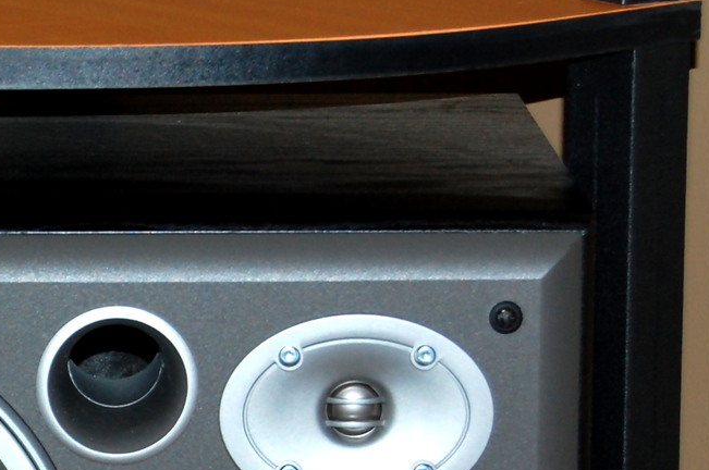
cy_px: 387
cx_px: -80
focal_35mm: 243
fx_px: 4788
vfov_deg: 5.6
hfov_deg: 8.4
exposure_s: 1/60
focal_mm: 55
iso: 400
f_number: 5.6
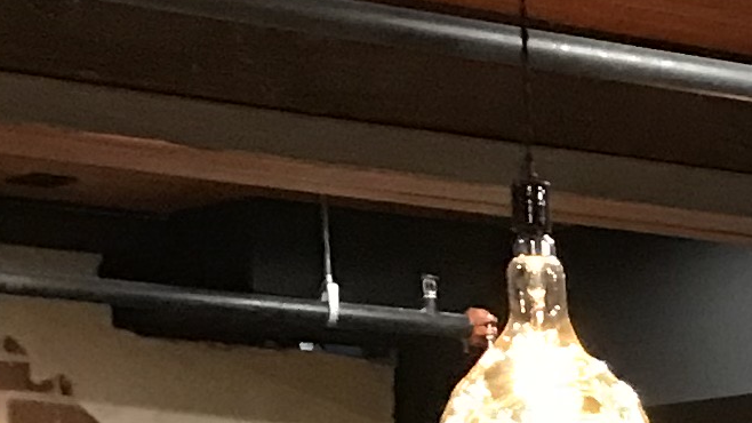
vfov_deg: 5.9
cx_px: 1688
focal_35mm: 187
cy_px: 1365
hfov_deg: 10.3
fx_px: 3728
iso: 100
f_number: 1.8
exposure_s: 1/11
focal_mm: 3.99
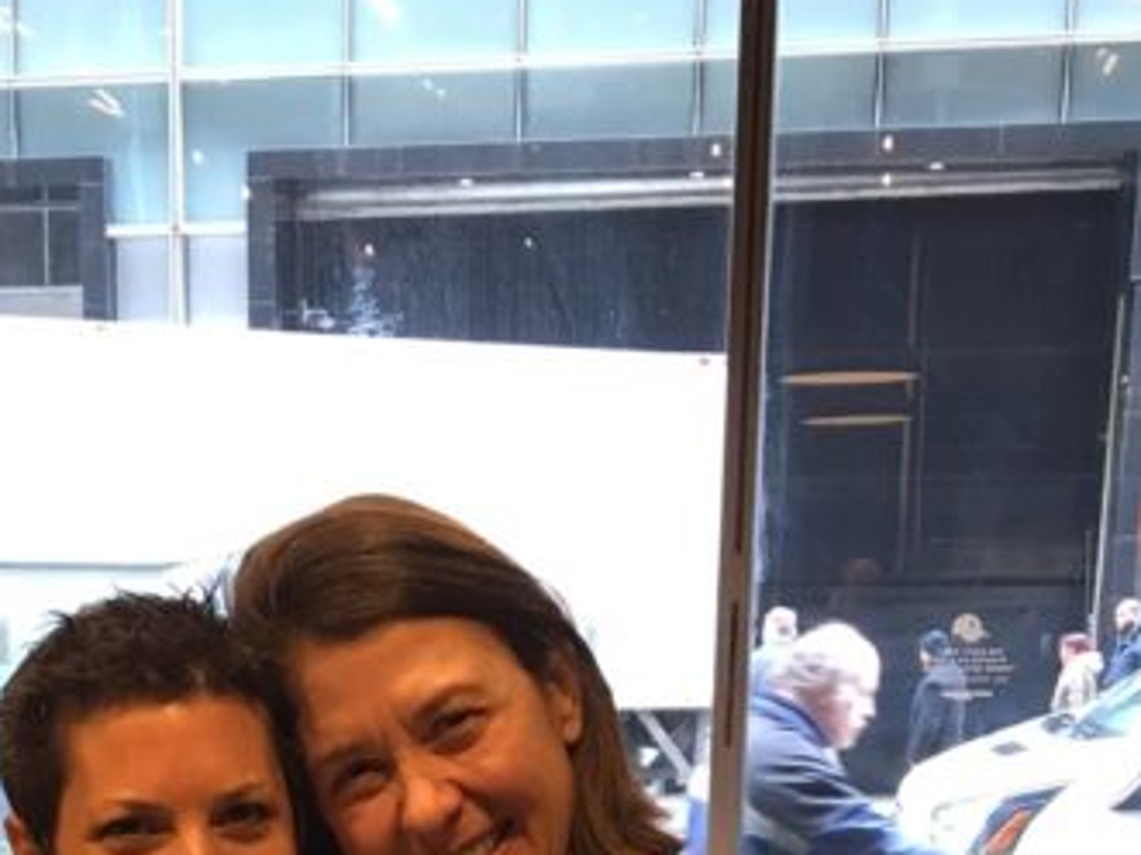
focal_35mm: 76
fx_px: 2504
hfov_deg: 25.4
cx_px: 314
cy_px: 1336
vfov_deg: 17.2
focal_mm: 4.15
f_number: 2.2
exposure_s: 1/15
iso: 50
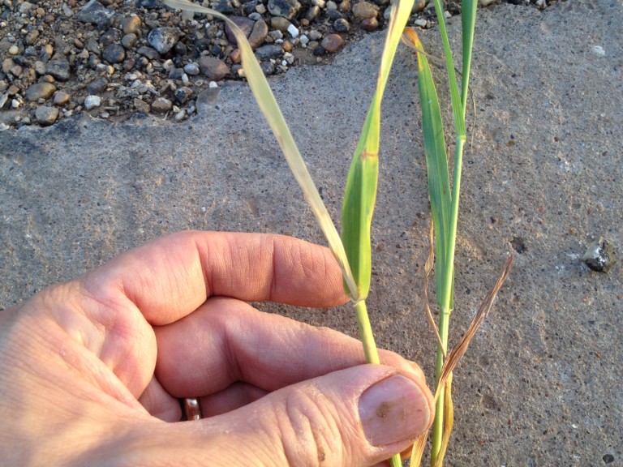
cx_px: 312
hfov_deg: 52.6
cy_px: 234
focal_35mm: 35
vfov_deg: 40.7
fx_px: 630
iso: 80
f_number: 2.4
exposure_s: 1/120
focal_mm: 4.28
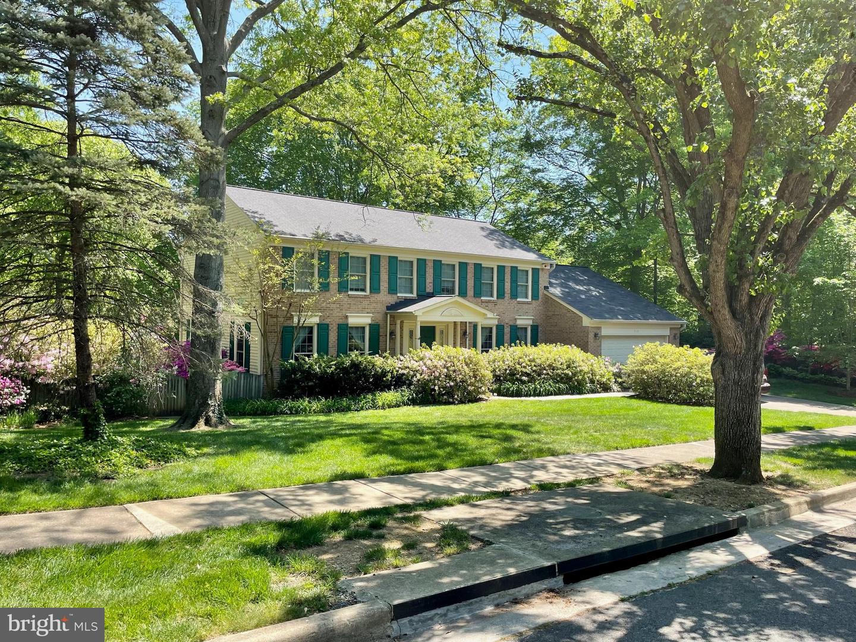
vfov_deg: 53.1
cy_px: 321
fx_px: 643
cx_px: 428
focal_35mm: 26
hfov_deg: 67.3
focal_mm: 4.2
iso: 32
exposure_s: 1/988
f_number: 1.6
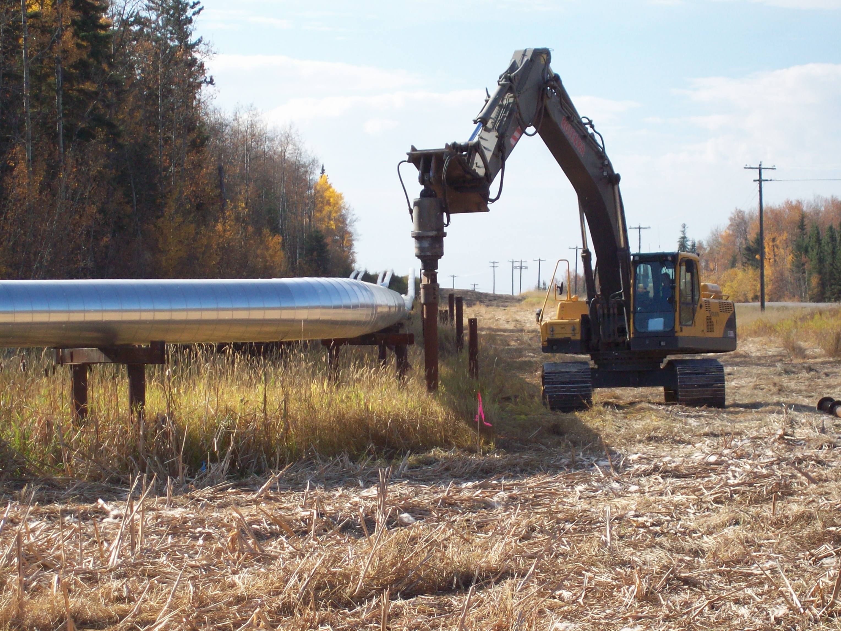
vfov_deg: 13.7
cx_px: 420
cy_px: 316
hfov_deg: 18.2
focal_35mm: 108
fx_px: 2624
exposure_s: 1/322
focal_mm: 18
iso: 80
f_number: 4.8
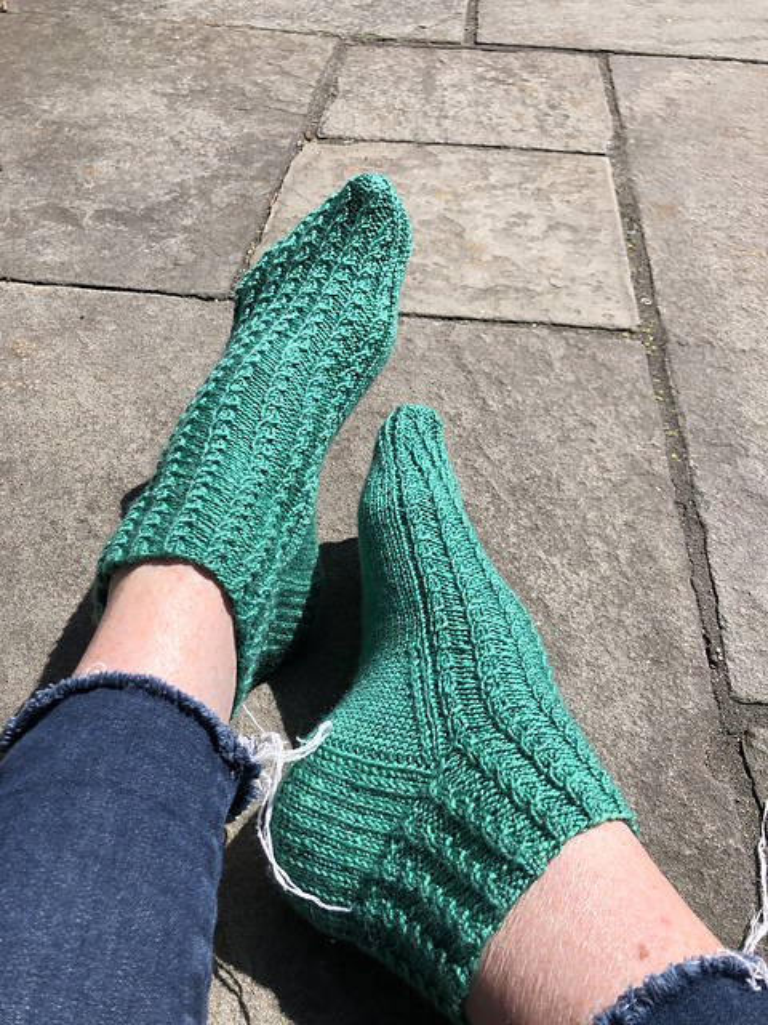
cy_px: 512
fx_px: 828
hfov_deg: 49.7
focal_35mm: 28
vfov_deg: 63.4
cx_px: 384
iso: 20
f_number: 1.8
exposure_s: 1/1869
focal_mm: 3.99
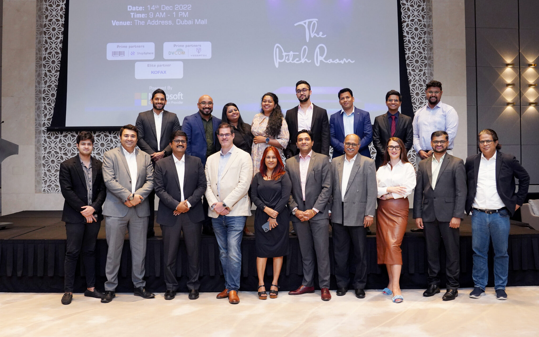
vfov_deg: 34.4
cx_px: 271
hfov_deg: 52.8
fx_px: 543
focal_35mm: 37
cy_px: 159
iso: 1600
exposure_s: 1/160
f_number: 5
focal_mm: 24
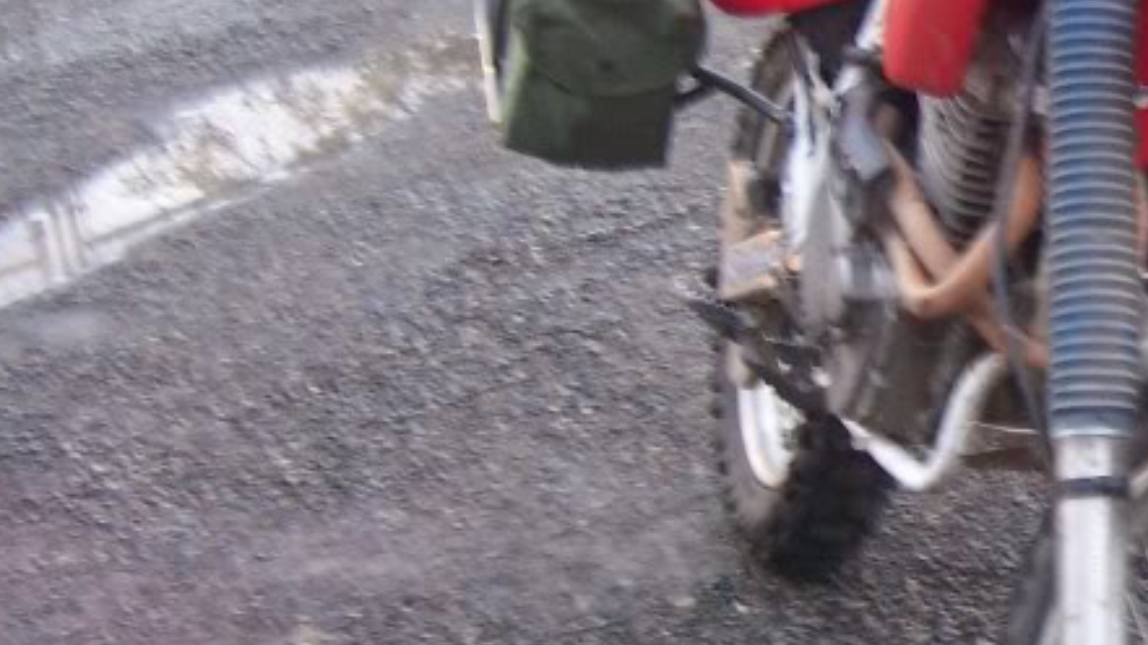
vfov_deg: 13.3
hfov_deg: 22.4
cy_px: 283
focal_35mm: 91
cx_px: 1174
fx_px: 2770
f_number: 2.8
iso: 160
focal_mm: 6.2
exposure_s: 1/10
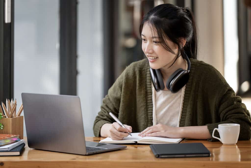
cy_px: 84
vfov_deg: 9.0
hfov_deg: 13.4
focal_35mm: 153
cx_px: 126
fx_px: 1067
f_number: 2.8
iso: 320
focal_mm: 153
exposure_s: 1/160
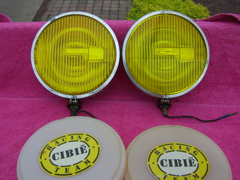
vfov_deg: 37.7
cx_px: 120
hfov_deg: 49.0
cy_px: 90
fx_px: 263
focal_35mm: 38
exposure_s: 1/320
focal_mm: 7.8
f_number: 6.4
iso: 50
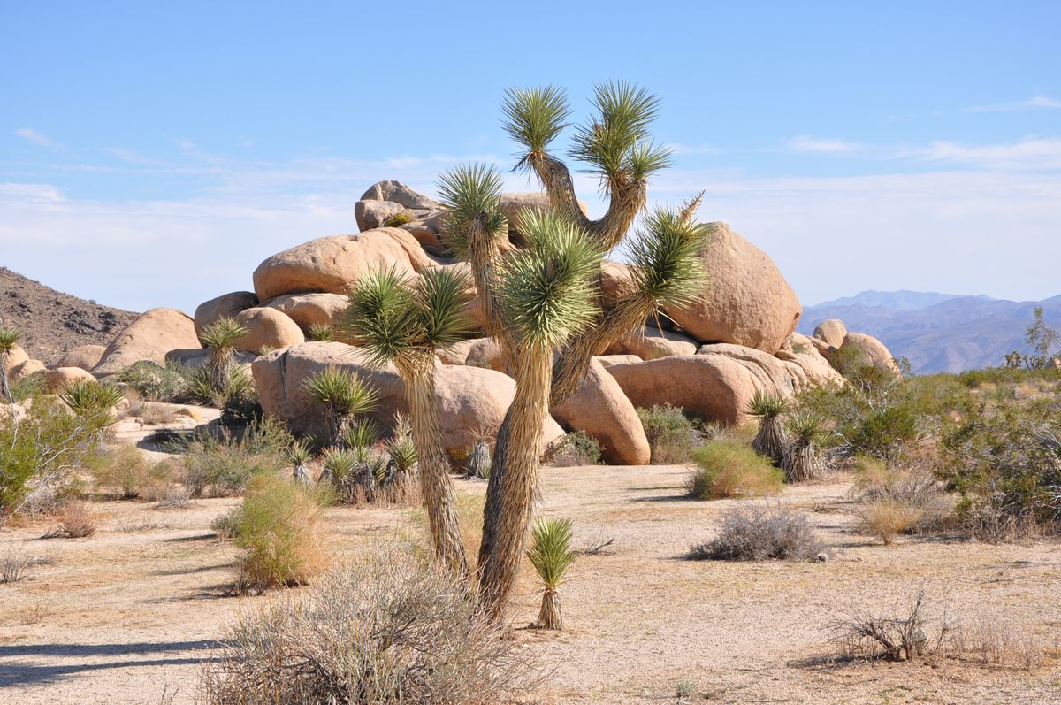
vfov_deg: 21.5
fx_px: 1854
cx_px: 530
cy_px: 352
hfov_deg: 31.9
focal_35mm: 63
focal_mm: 42
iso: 200
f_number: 10
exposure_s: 1/400
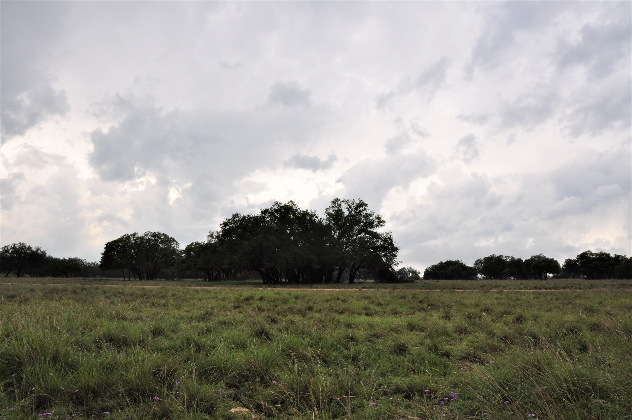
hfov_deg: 67.4
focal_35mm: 27
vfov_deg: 47.8
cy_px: 210
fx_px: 473
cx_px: 316
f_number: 10
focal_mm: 18
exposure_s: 1/250
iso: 400
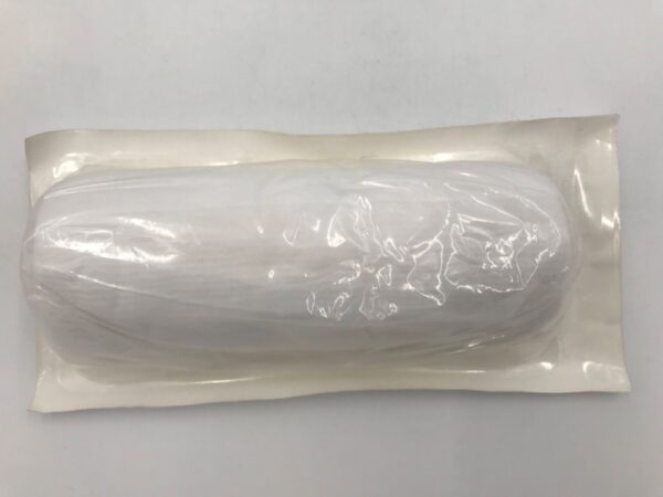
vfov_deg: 49.7
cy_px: 248
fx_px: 536
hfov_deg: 63.4
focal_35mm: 28
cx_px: 332
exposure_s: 1/260
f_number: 1.8
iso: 20
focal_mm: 3.99
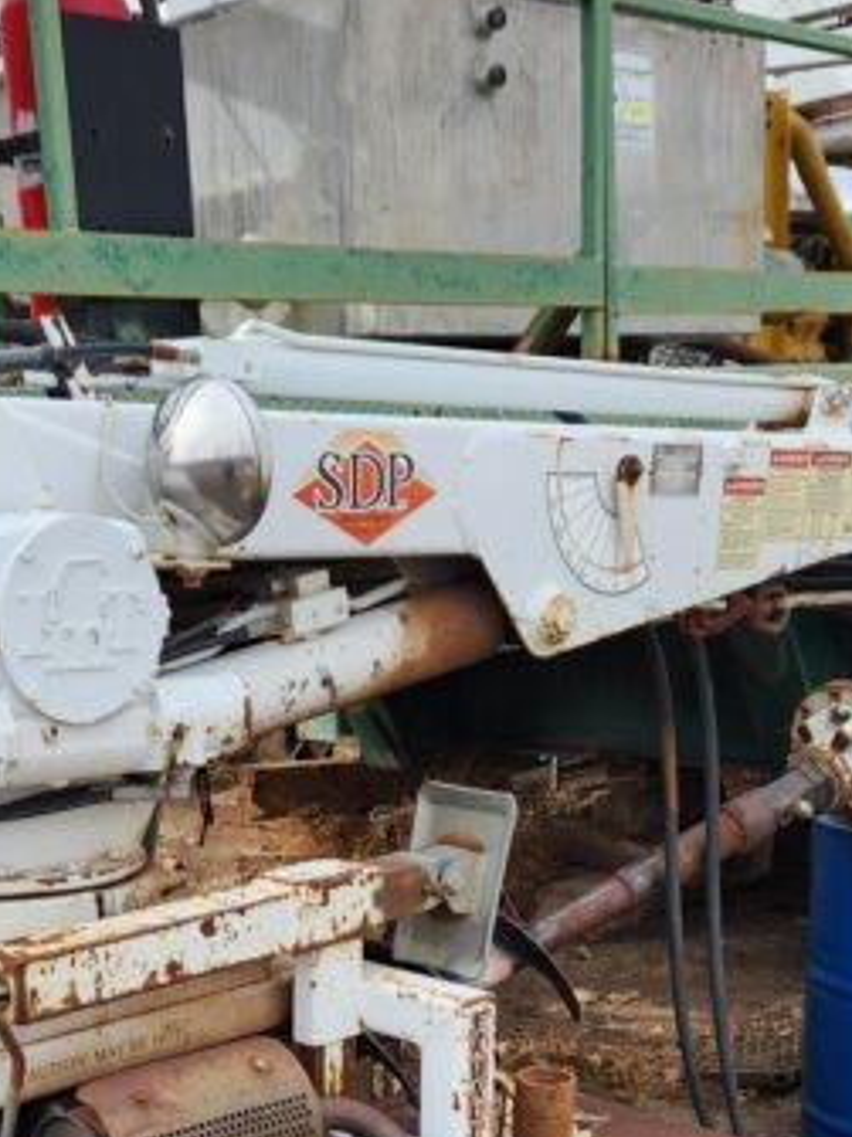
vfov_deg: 32.9
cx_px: 299
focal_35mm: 55
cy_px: 1052
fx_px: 1806
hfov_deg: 26.4
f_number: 1.8
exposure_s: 1/825
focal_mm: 5.4
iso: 20
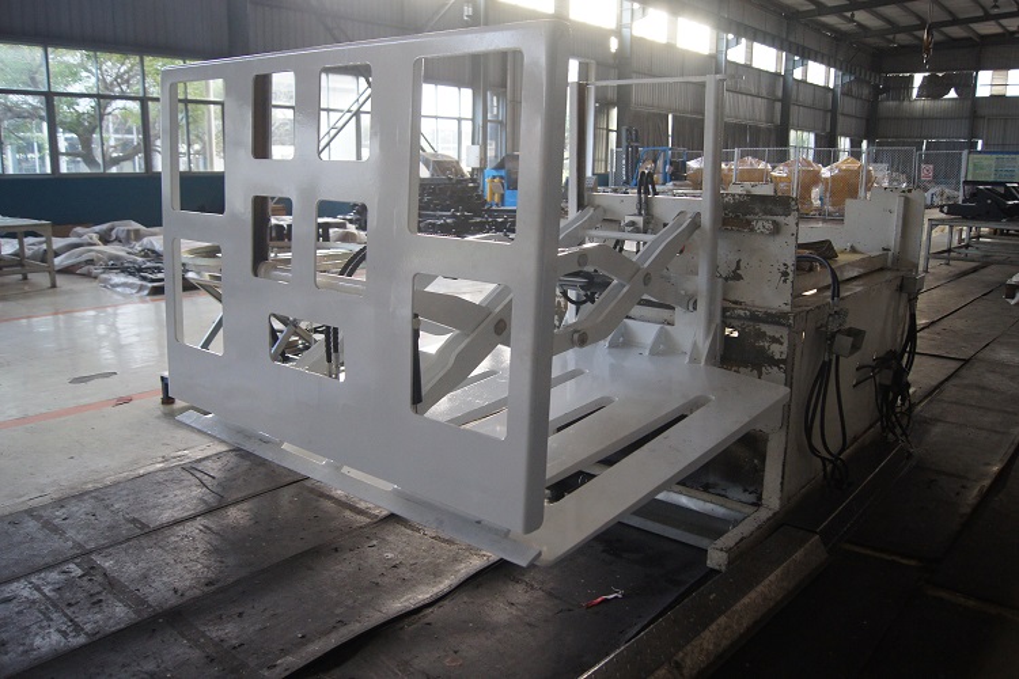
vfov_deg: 34.2
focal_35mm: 39
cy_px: 340
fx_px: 1104
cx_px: 510
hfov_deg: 49.6
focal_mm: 26
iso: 1000
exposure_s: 1/50
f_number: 4.5
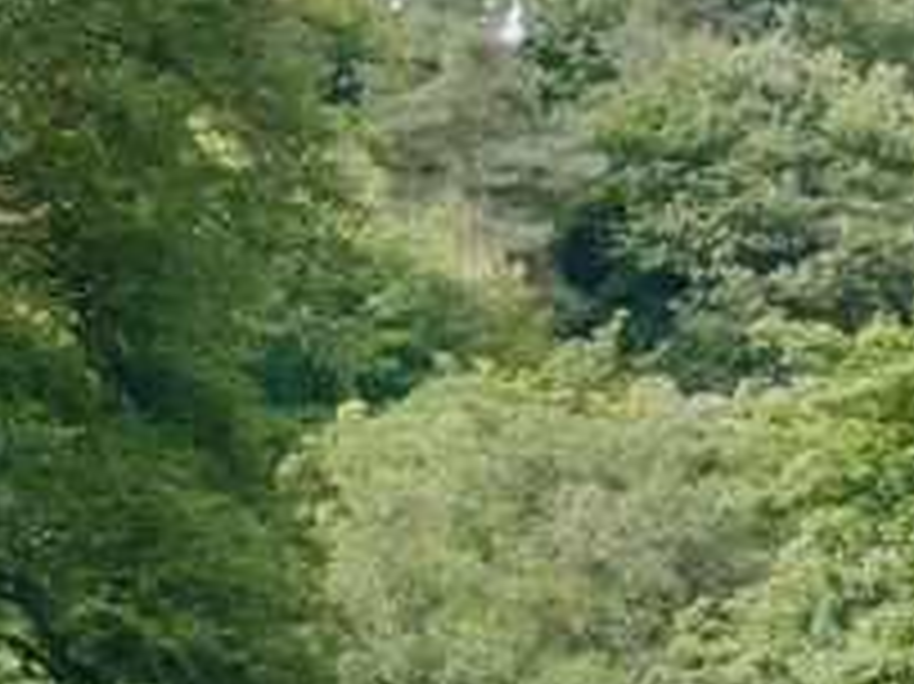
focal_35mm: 303
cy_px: 1285
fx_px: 7996
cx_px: 986
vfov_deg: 4.8
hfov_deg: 6.5
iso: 200
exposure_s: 1/100
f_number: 5
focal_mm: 24
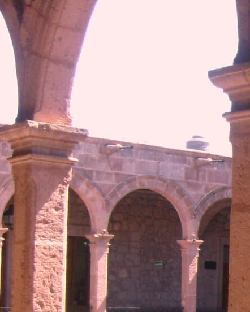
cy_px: 275
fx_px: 878
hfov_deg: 14.7
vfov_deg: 19.8
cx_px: 415
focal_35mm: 95
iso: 80
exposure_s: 1/250
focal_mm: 5.8
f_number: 2.8
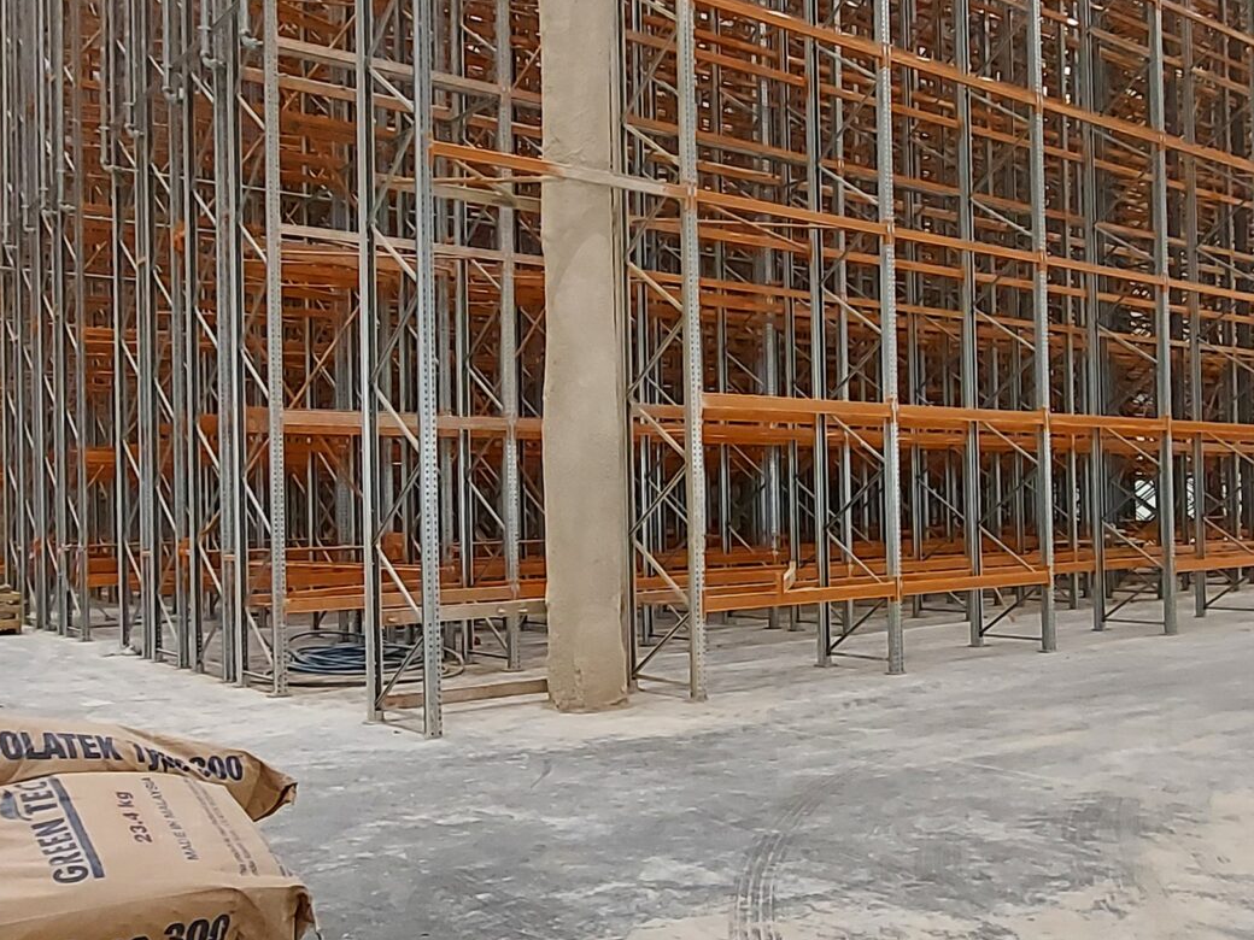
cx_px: 617
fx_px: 1159
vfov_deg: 44.1
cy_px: 498
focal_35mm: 32
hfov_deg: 56.8
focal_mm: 1.74
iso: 320
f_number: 2.2
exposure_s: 1/60
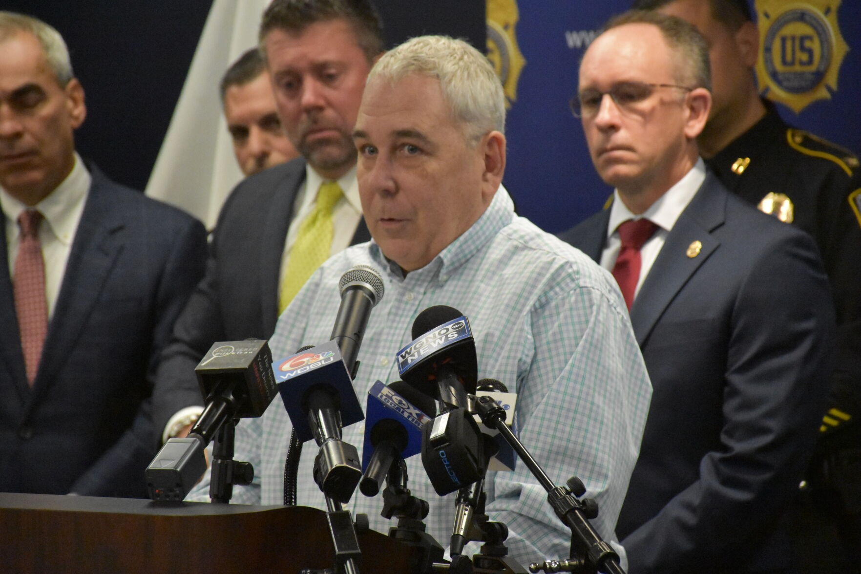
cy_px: 287
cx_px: 430
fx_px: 5022
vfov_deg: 6.5
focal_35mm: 210
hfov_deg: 9.8
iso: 10000
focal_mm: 140
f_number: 6.3
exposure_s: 1/640
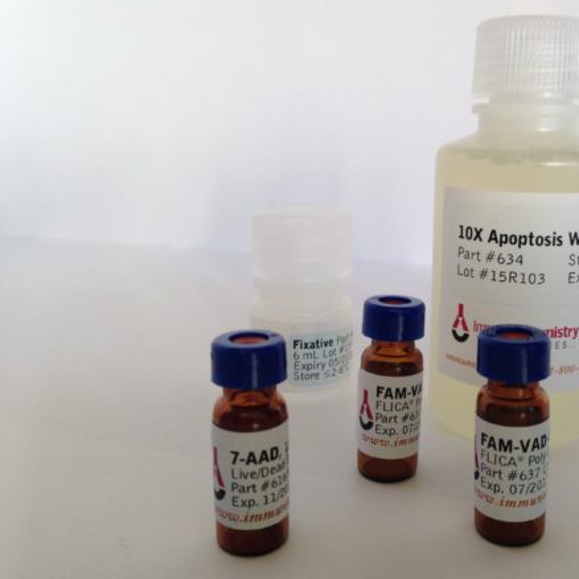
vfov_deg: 41.9
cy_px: 284
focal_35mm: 40
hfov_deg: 41.4
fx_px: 757
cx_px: 383
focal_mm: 4.12
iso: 80
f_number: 2.4
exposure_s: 1/120
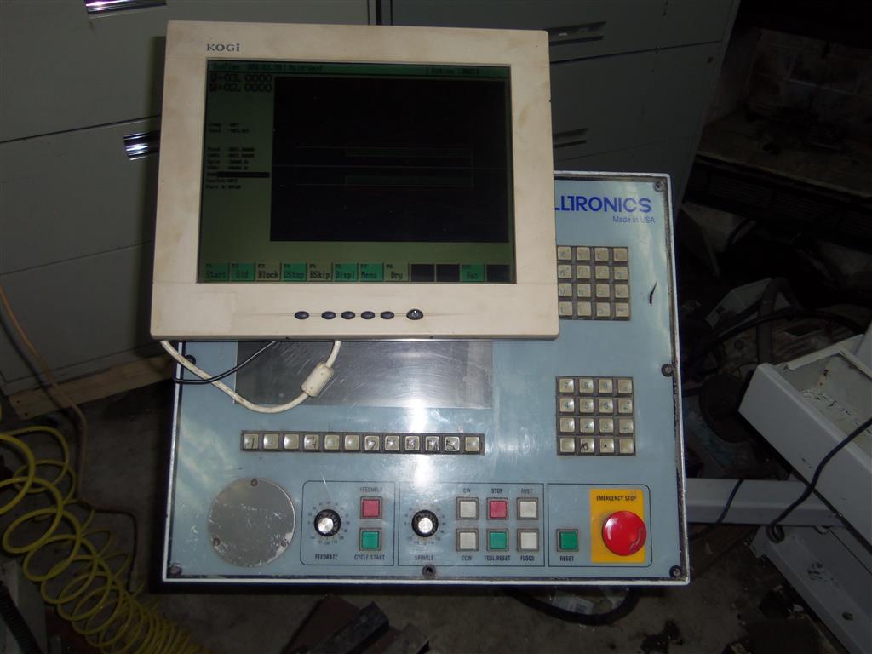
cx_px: 436
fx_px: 705
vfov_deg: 49.7
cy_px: 327
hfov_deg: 63.4
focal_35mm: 28
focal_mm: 5.1
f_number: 3.9
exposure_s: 1/40
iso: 100
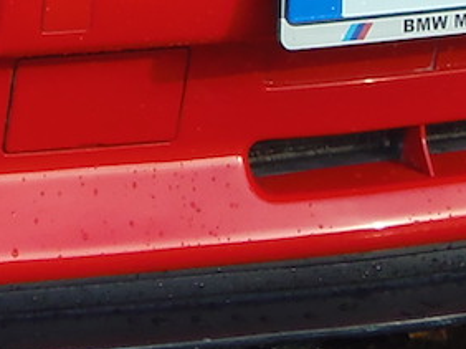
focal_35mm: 213
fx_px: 2865
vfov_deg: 6.7
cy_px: -387
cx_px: -86
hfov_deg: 9.2
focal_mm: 5.5
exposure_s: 1/160
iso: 64
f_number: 3.2
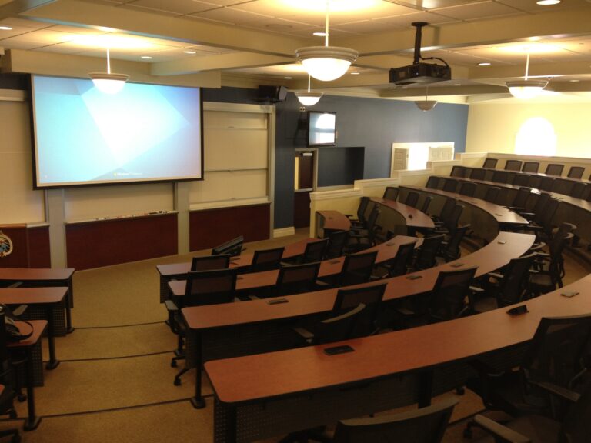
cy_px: 222
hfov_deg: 52.6
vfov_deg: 40.7
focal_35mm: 35
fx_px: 598
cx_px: 296
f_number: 2.4
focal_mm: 4.28
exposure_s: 1/20
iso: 100
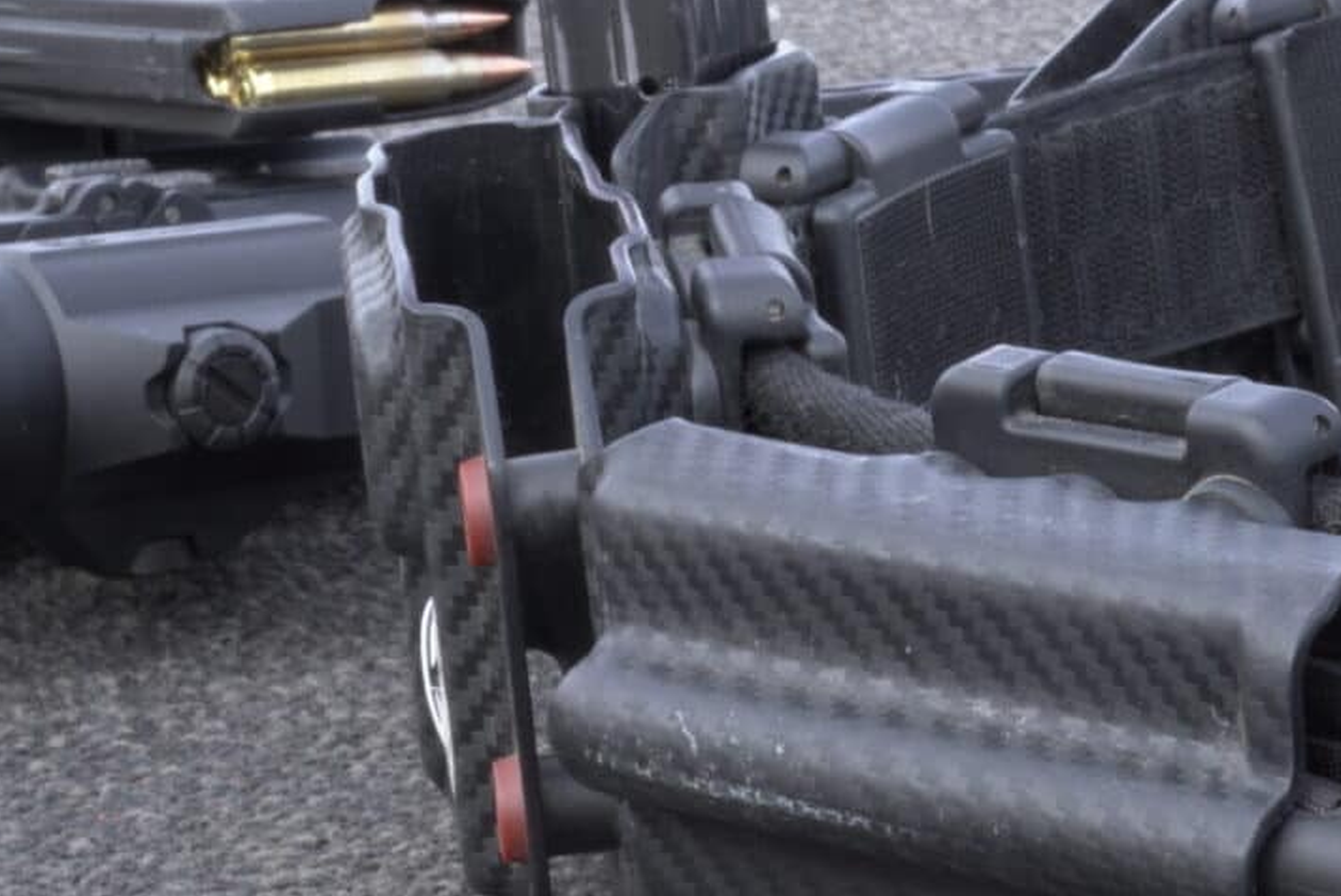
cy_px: 689
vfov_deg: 8.5
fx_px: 6038
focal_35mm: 162
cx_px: 785
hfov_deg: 12.7
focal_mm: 50
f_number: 29
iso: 100
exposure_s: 1/5
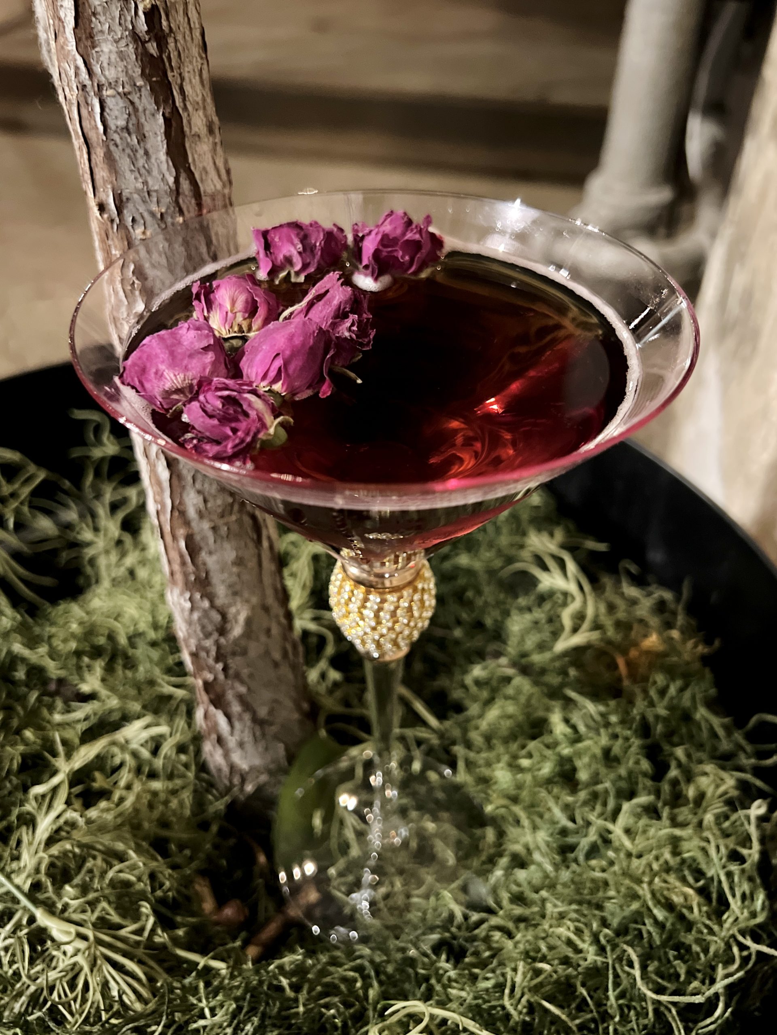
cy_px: 518
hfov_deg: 53.1
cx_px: 388
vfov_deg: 67.3
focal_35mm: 26
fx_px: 778
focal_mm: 5.7
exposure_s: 1/24
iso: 800
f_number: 1.5
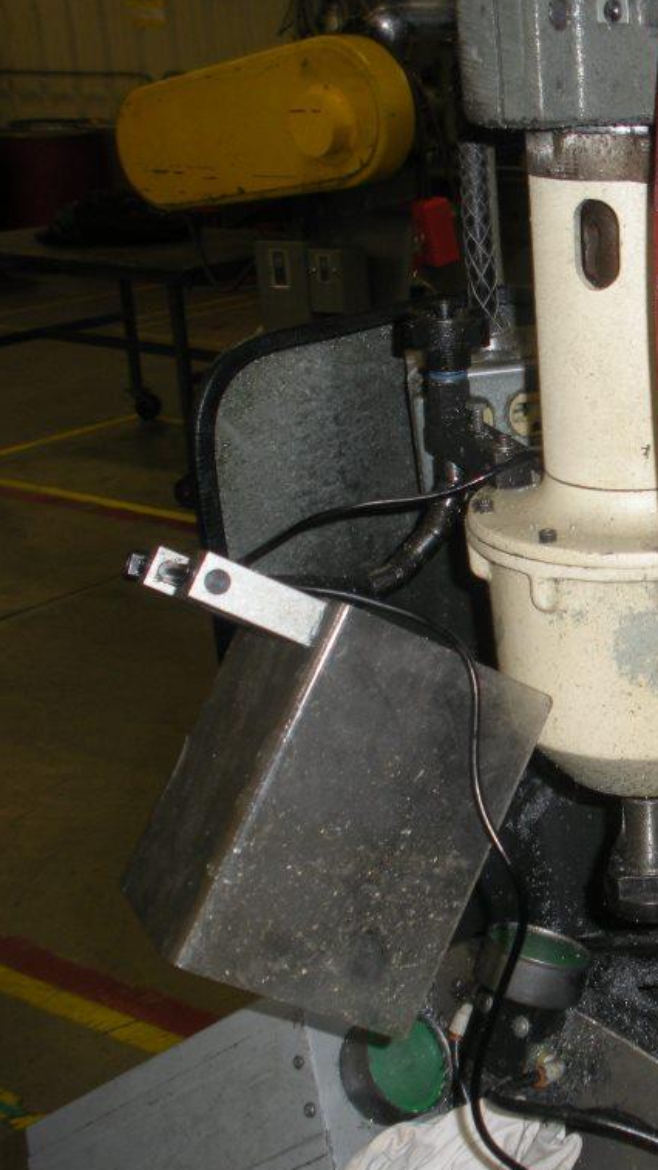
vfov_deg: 39.2
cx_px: 738
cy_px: 588
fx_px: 1645
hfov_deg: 21.4
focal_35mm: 53
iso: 64
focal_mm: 6.3
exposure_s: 1/30
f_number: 3.5
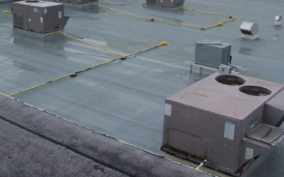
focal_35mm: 56
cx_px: 107
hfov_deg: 36.1
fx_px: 433
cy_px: 30
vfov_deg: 22.7
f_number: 5.6
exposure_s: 1/350
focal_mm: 6.3
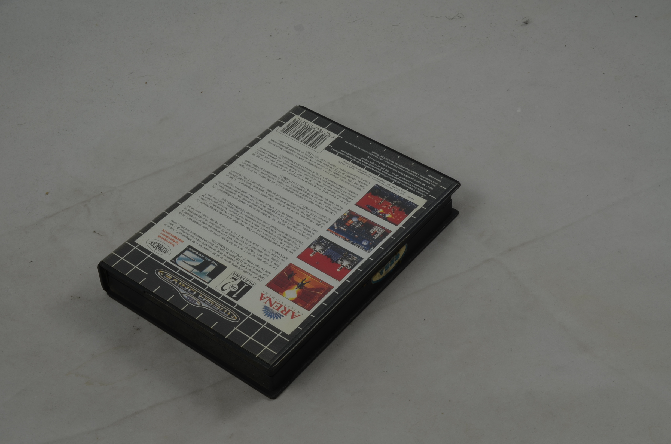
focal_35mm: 60
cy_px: 222
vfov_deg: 22.5
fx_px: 1116
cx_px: 336
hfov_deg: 33.5
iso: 100
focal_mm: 40
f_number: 20
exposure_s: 1/3
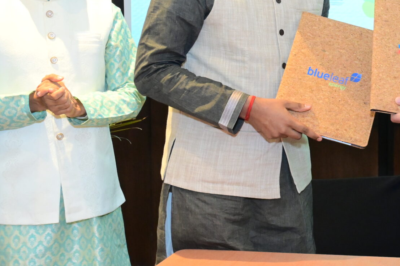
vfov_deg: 18.0
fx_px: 834
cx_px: 410
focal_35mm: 75
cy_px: 62
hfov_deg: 25.5
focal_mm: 32.5
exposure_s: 1/160
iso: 5000
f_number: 5.6
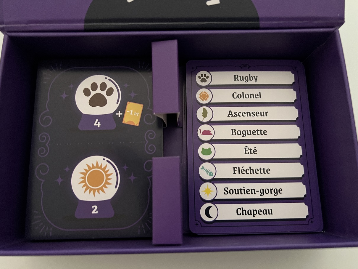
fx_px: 269
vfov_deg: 53.1
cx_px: 179
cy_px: 134
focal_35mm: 26
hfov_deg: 67.3
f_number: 1.5
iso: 640
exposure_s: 1/39
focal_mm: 5.7
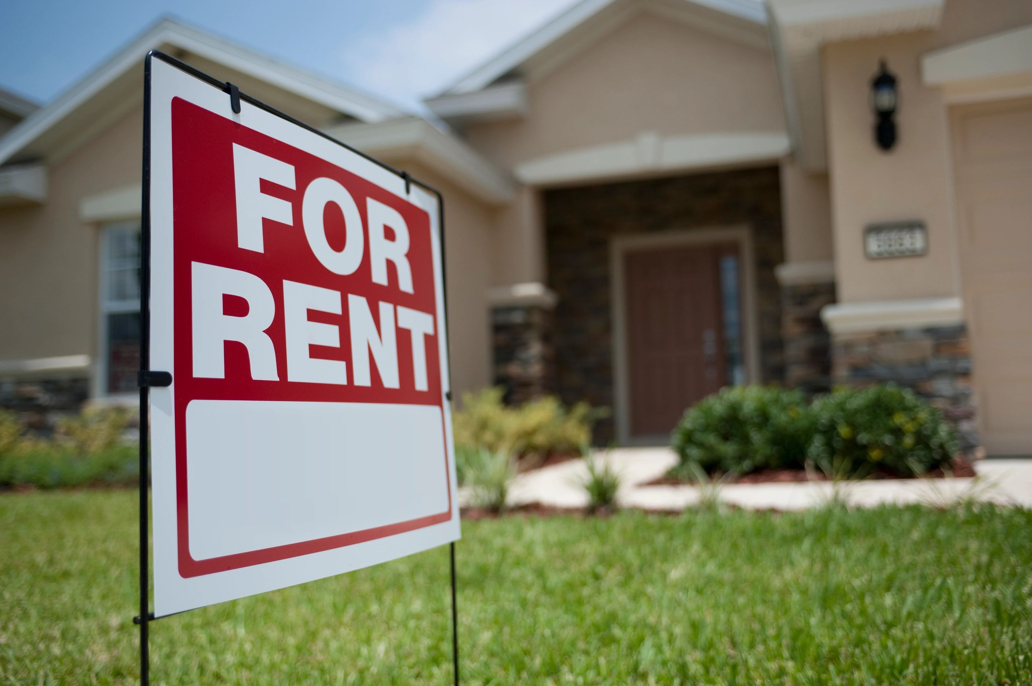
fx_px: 1089
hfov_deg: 50.7
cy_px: 343
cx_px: 516
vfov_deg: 35.0
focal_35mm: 38
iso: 200
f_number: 2.8
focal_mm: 38
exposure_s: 1/5000
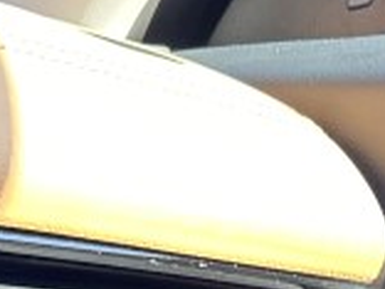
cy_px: 847
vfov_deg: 8.1
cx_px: 341
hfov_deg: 12.4
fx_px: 1757
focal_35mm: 158
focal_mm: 6.86
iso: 125
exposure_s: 1/121
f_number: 1.78
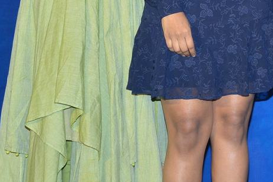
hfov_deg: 11.6
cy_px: -117
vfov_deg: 7.9
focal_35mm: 169
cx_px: 423
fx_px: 1282
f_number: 5
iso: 800
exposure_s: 1/125
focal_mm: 48
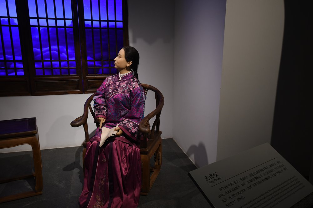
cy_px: 104
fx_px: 261
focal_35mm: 30
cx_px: 156
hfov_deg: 61.9
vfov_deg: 43.6
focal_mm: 20
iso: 800
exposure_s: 1/25
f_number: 5.3
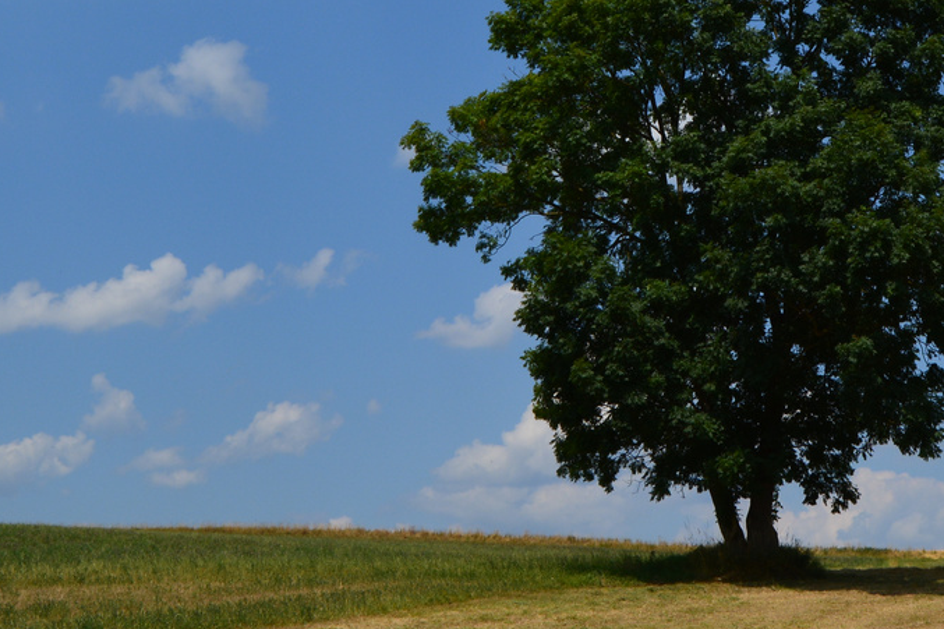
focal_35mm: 79
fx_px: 2071
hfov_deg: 25.5
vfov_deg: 17.1
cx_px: 641
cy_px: 127
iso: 200
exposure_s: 1/400
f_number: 11
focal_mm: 22
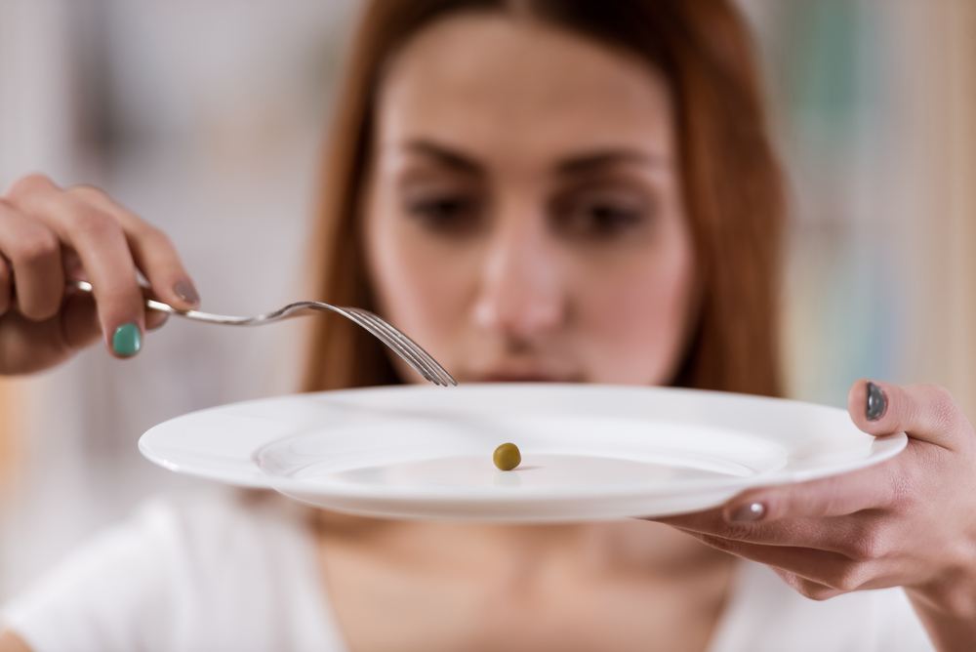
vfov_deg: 6.9
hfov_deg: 10.3
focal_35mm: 200
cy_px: 326
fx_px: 5425
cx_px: 488
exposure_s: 1/320
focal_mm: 200
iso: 320
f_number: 2.8
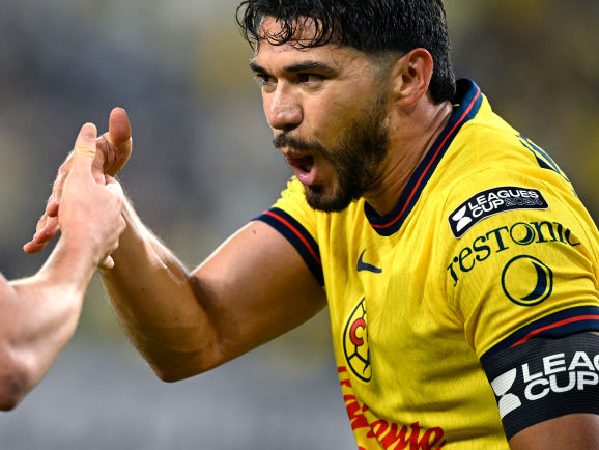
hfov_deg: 2.9
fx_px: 11789
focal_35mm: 681
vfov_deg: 2.2
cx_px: 83
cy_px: 183
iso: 2500
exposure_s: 1/1600
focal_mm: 400
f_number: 2.8
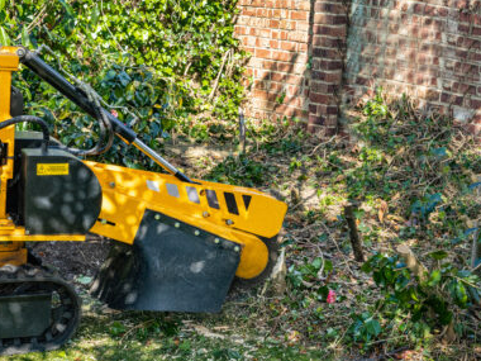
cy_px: 188
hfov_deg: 23.0
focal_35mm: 85
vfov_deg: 17.4
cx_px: 203
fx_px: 1181
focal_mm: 73
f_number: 14
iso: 1600
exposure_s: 1/250
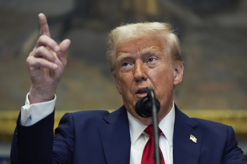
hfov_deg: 10.3
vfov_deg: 6.9
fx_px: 1372
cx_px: 124
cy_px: 82
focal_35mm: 200
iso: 4000
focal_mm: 200
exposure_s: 1/500
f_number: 2.8
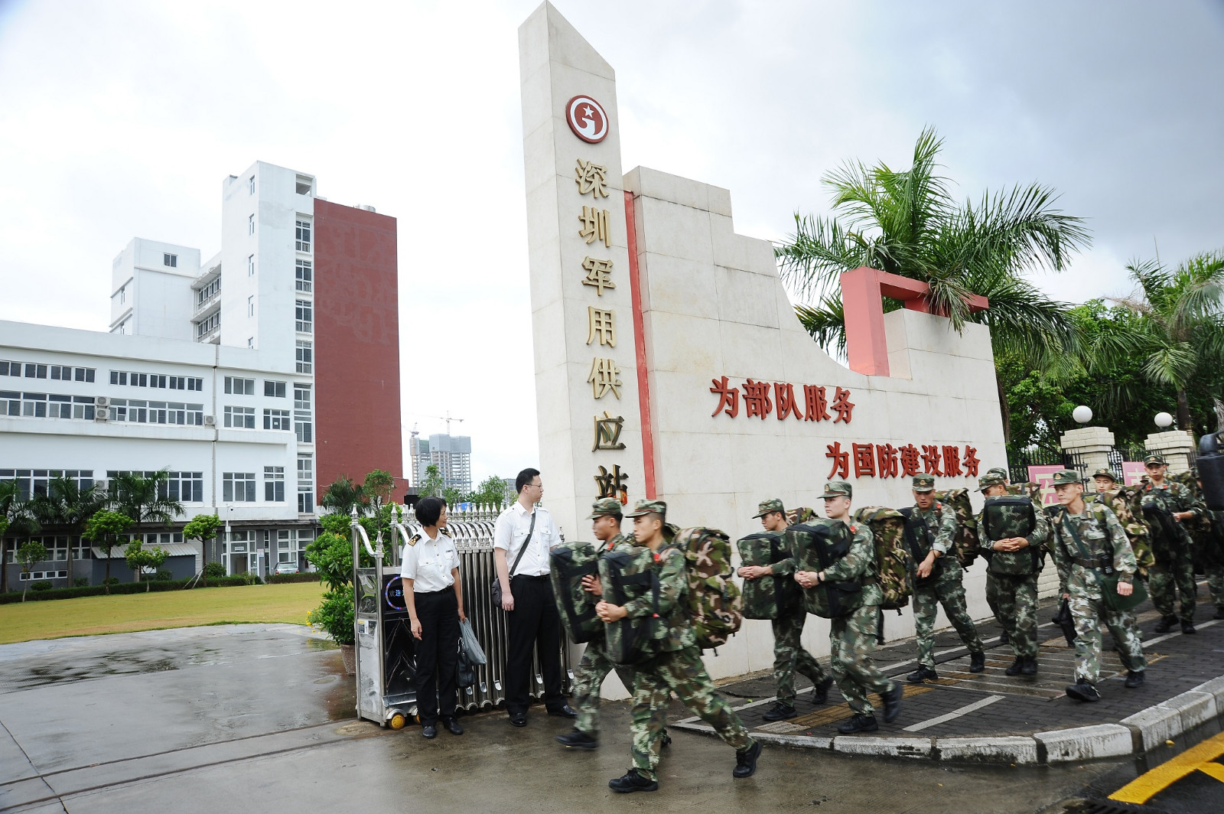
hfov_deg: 73.8
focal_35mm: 24
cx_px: 612
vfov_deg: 53.1
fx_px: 815
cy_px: 407
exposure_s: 1/100
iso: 200
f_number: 9
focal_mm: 24
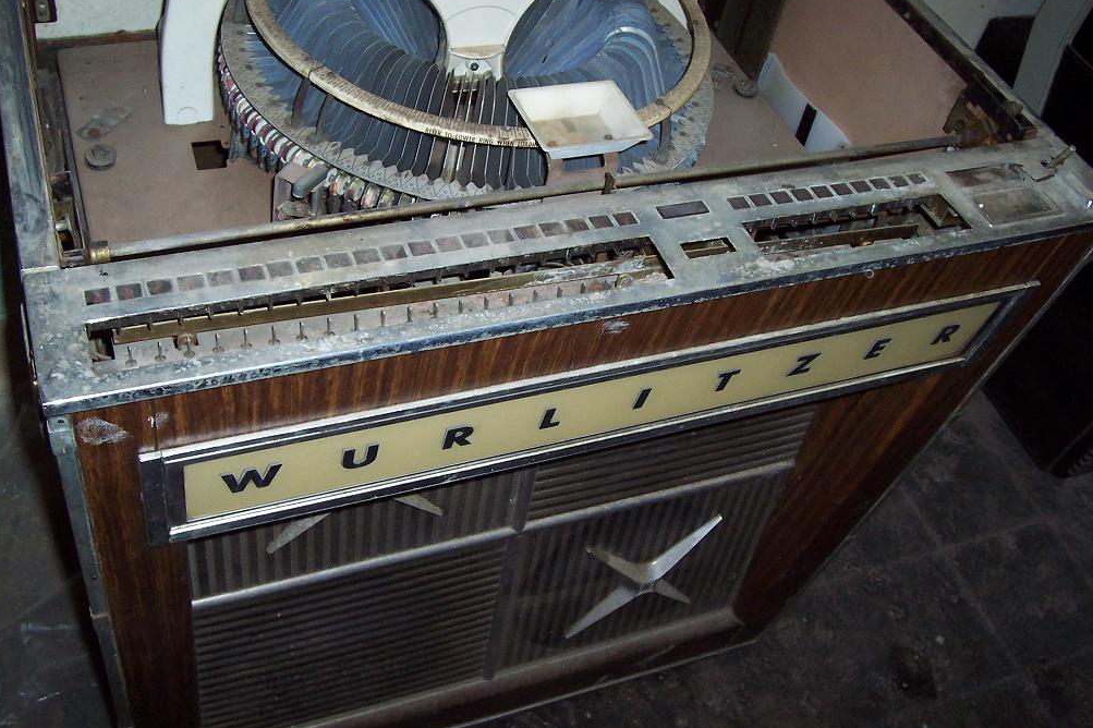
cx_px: 548
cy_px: 348
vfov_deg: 34.2
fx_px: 1184
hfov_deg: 49.6
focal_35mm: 39
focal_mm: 5.6
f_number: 2.8
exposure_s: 1/60
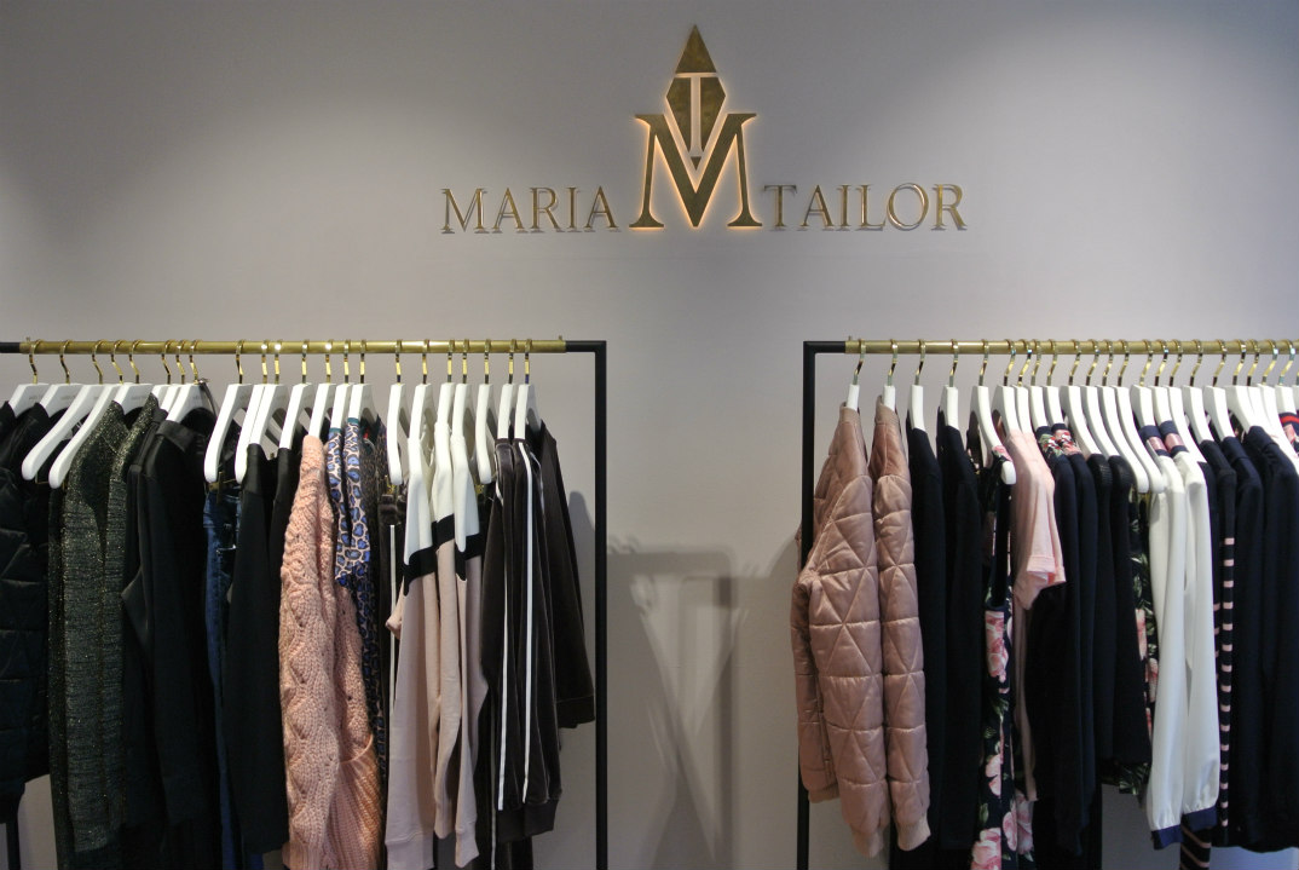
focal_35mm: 30
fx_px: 1084
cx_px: 650
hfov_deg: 61.9
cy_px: 435
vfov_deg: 43.7
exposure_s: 1/125
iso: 360
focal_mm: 11.4
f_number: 3.5
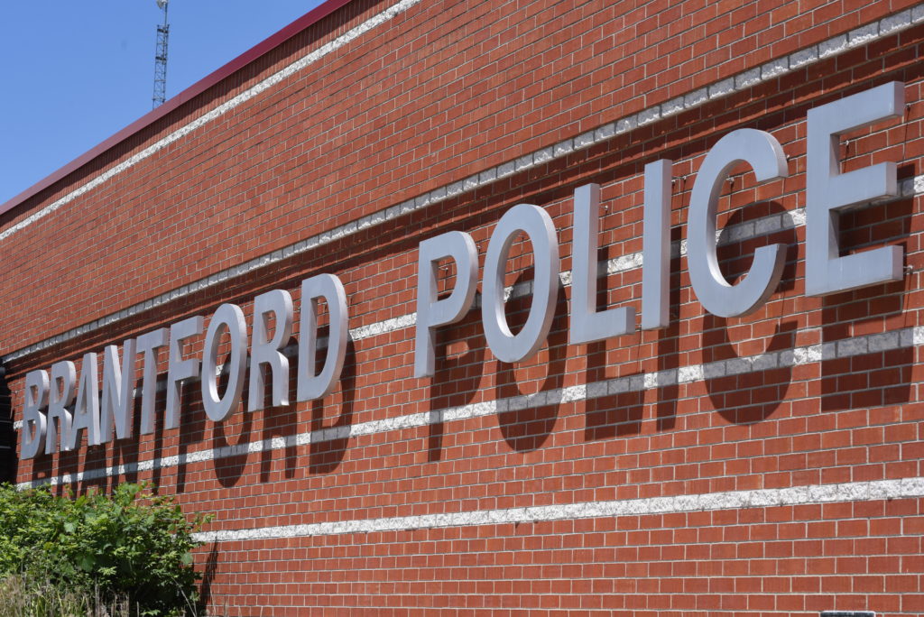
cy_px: 308
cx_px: 462
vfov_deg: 16.1
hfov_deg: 23.9
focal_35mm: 85
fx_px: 2183
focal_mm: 85
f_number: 10
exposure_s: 1/320
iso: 160
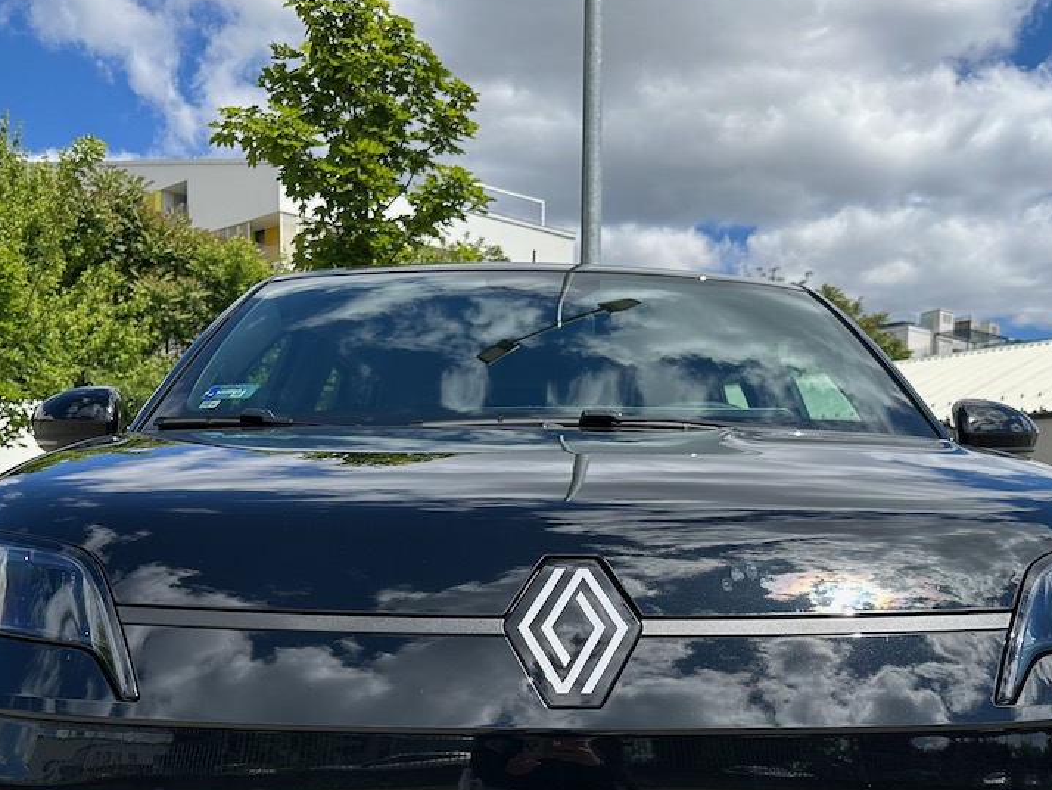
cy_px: 662
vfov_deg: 32.4
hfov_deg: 43.8
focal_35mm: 43
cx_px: 576
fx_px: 1307
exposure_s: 1/3861
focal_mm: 6.86
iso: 80
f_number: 1.78
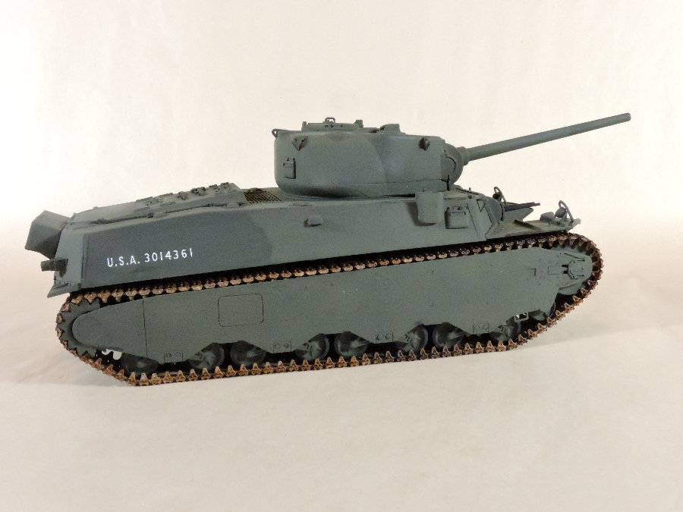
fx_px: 888
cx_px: 342
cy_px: 256
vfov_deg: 32.2
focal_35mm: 45
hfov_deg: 42.1
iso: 1600
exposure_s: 1/80
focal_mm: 8.1
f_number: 6.3
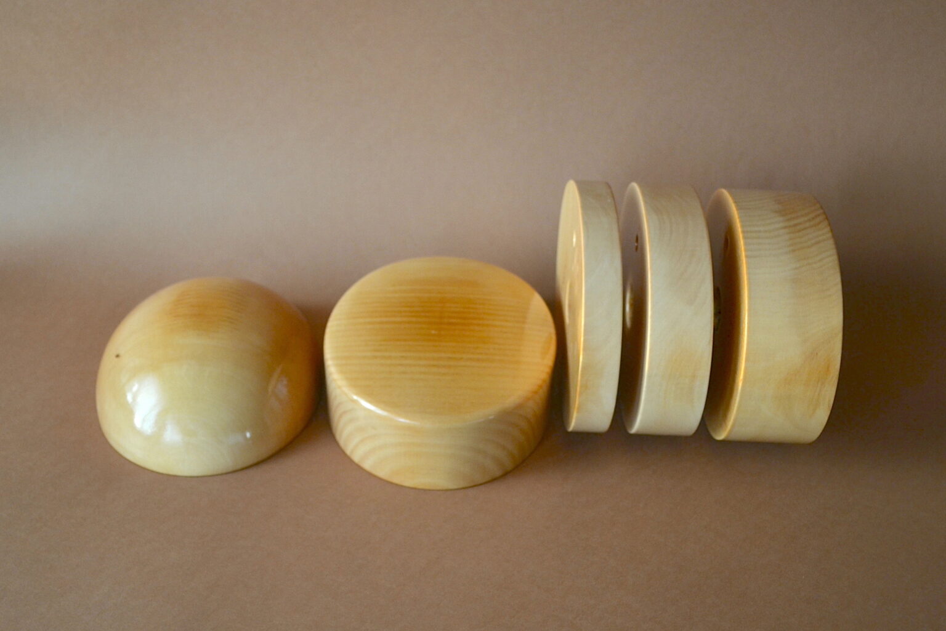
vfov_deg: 40.0
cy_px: 316
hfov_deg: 57.2
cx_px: 473
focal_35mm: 33
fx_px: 867
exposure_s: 1/40
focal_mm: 22
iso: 200
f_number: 4
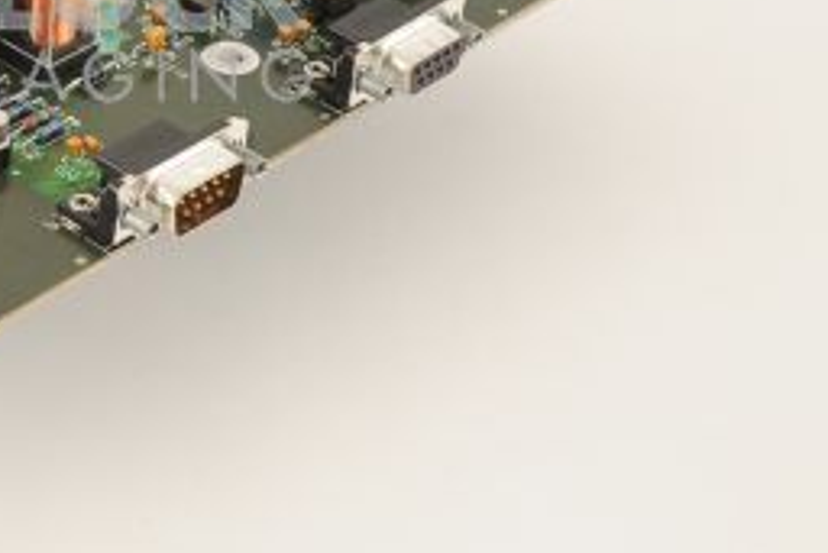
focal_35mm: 117
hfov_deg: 17.1
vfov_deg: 11.6
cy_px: 24
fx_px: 2692
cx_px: -10
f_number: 11
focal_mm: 50
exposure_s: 1/125
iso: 1600
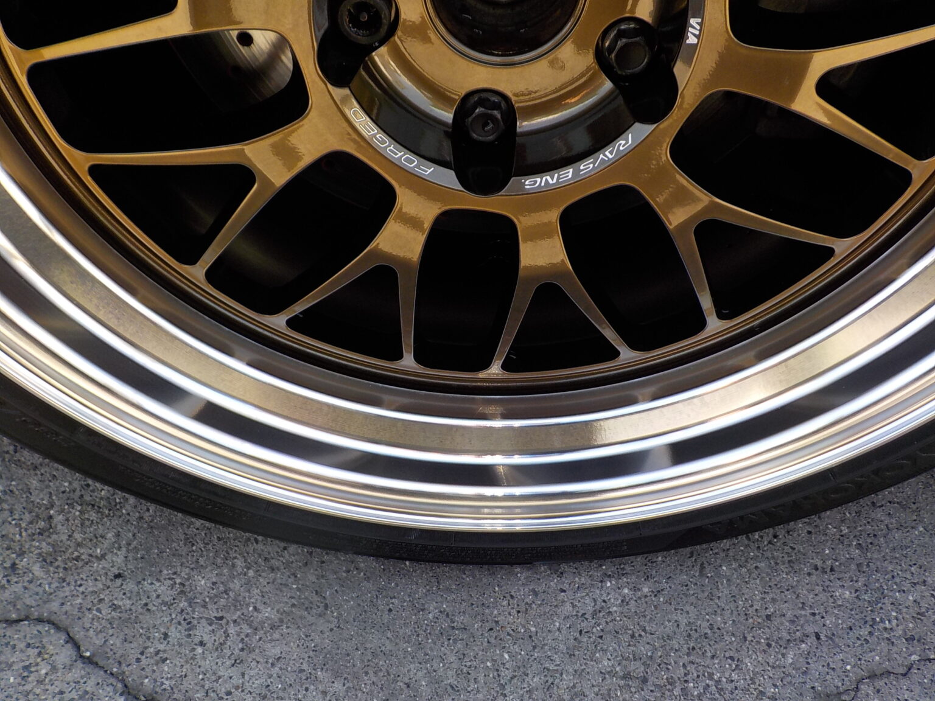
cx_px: 468
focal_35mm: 30
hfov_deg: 60.0
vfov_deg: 46.8
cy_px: 350
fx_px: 810
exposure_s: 1/200
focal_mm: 4.1
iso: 125
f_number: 3.3
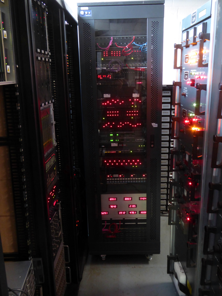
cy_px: 148
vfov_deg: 55.4
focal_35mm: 33
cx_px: 111
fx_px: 282
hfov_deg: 42.9
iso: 400
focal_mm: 5.8
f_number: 3.6
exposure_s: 1/4
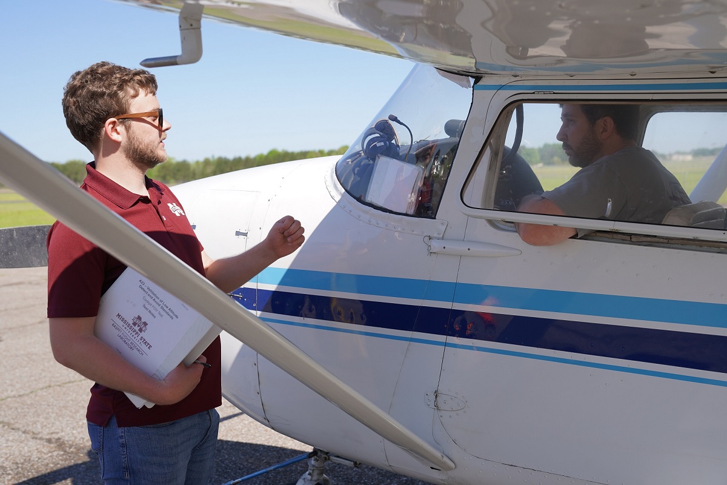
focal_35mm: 46
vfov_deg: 29.2
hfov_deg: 42.7
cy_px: 242
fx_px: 929
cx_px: 364
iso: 100
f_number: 4.5
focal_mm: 46
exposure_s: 1/500
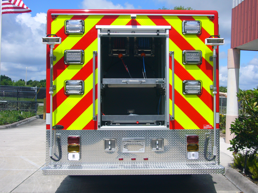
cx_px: 129
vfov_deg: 31.5
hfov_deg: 41.2
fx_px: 343
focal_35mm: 46
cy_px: 96
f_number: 7.1
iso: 80
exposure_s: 1/320
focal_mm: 7.5
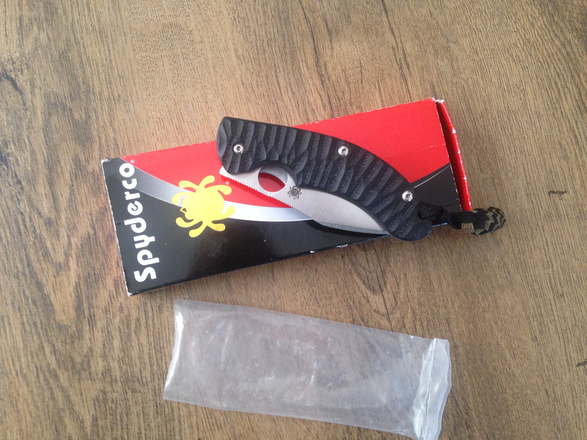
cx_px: 294
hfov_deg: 55.4
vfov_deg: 42.9
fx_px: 560
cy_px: 220
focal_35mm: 33
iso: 160
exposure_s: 1/20
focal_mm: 4.12
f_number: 2.4
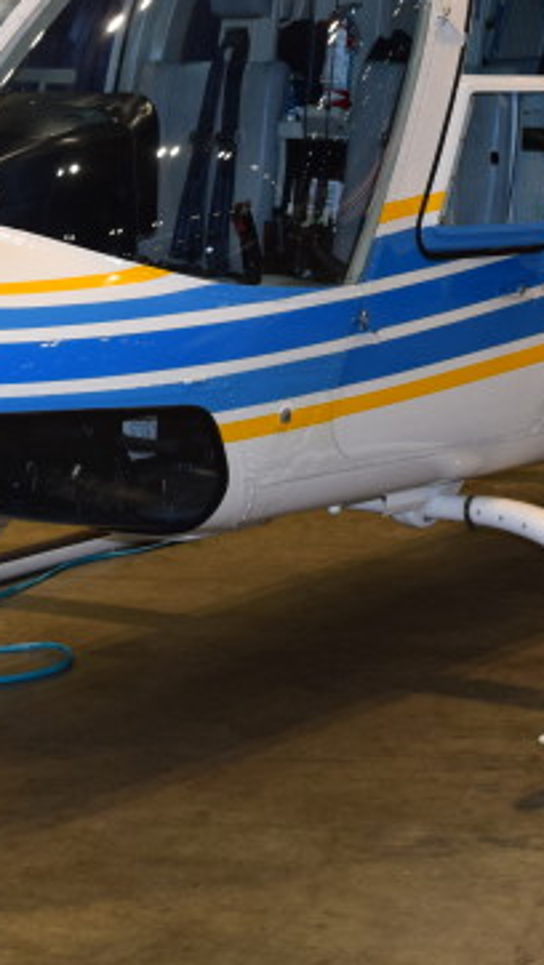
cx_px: 296
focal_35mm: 103
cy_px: 139
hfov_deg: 11.8
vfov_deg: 20.4
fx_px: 2638
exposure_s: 1/100
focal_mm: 22
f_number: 5
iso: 800
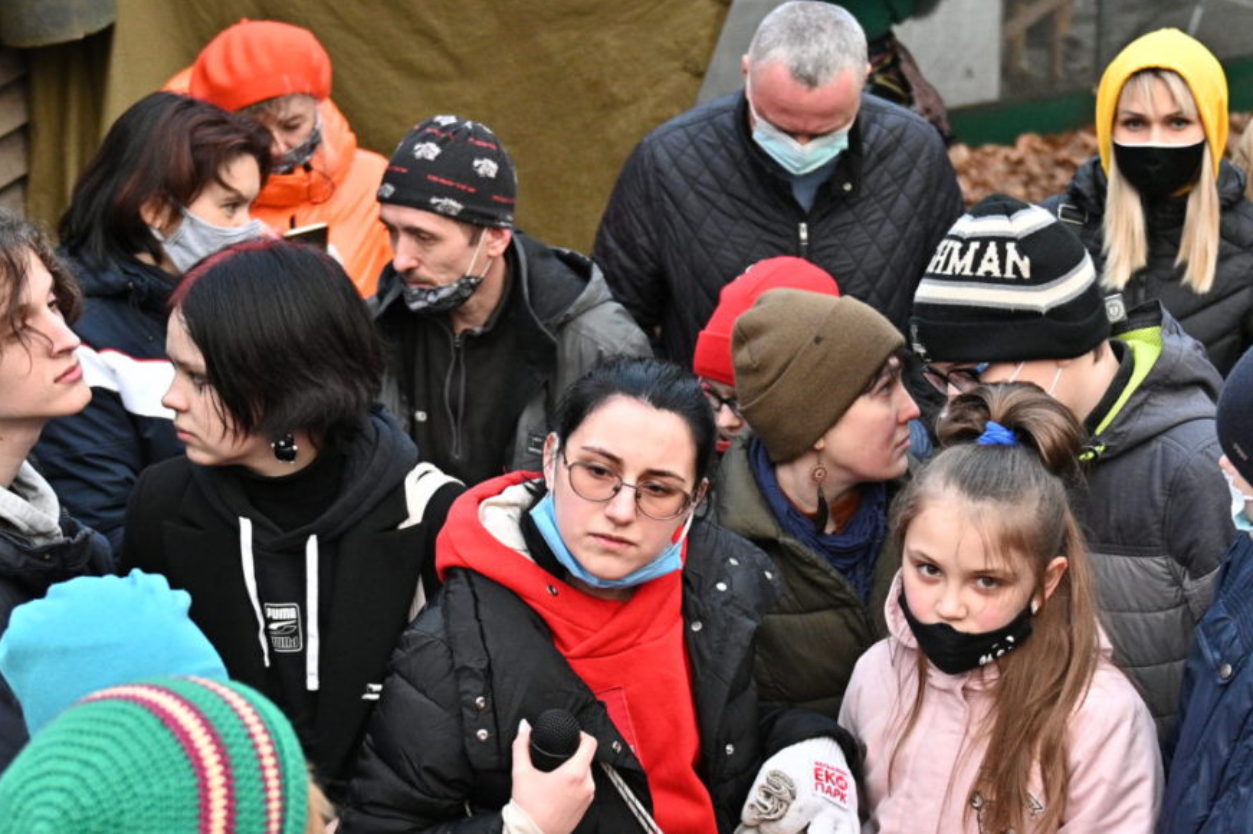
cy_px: 608
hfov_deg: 28.1
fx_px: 2505
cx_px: 586
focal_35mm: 72
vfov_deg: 18.8
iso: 1600
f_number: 2.8
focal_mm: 35
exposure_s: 1/1000
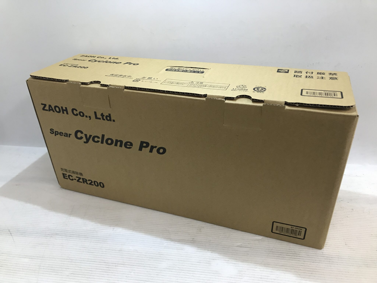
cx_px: 188
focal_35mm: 28
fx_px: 305
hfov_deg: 63.4
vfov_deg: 49.7
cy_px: 142
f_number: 1.8
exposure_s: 1/40
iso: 25
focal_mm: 3.99
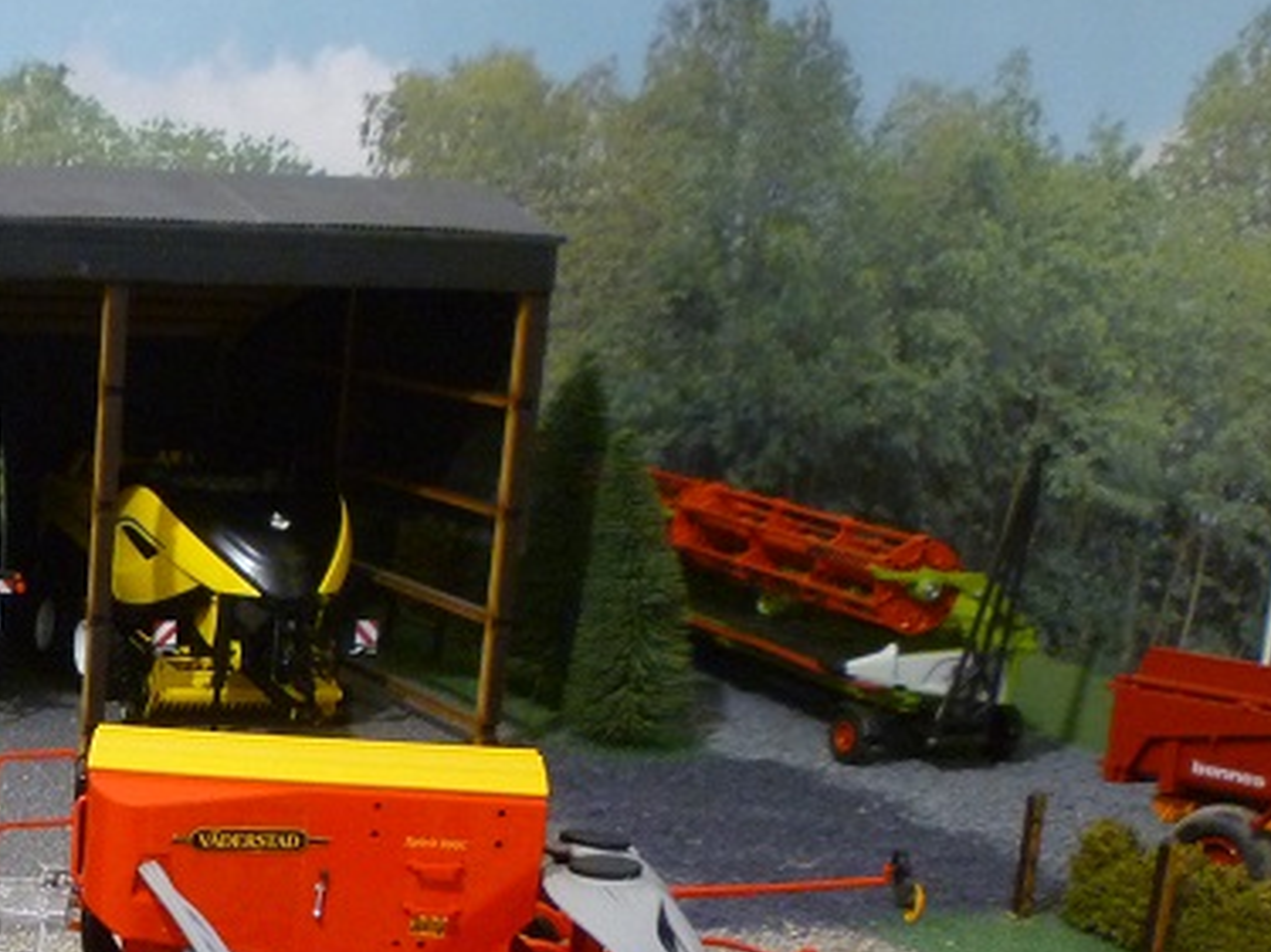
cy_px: 972
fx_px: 2496
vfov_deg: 20.8
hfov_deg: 26.3
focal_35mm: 68
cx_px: -139
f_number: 3.3
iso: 400
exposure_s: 1/8
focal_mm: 5.2
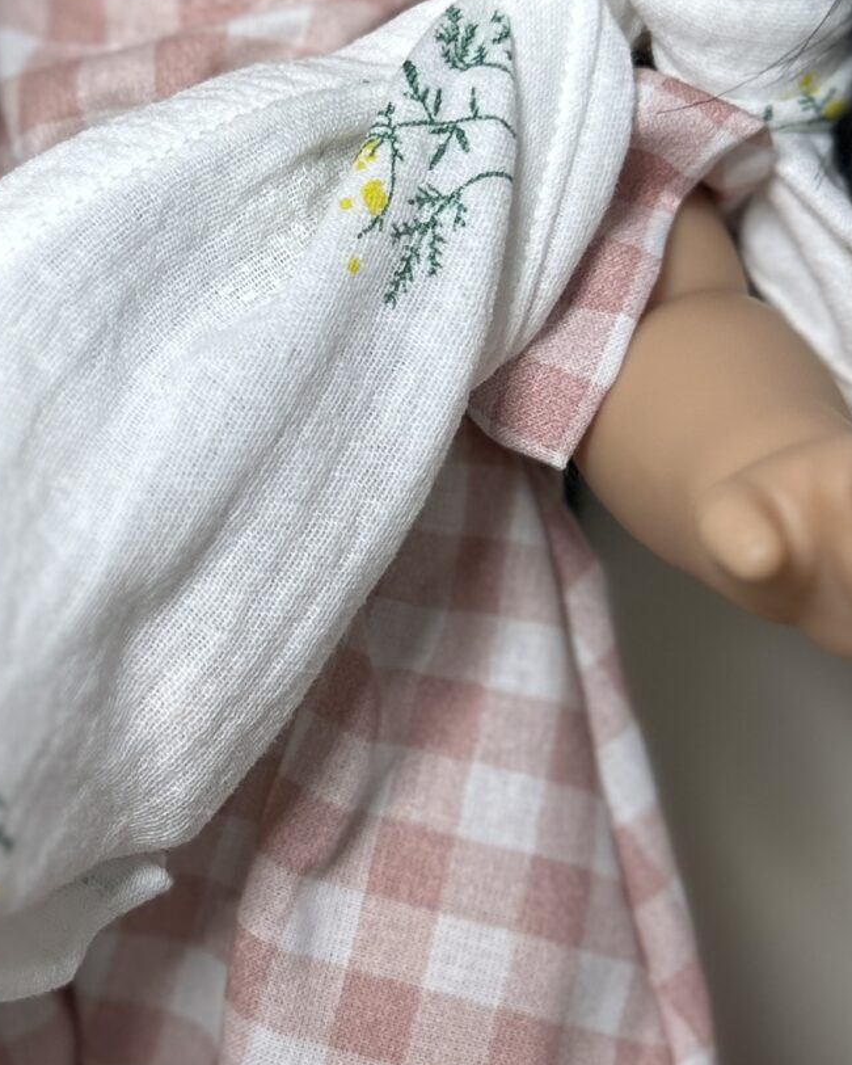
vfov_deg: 23.6
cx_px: 275
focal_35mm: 80
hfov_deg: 19.1
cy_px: 258
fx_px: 2521
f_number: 1.5
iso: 64
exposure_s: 1/100
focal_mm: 5.7
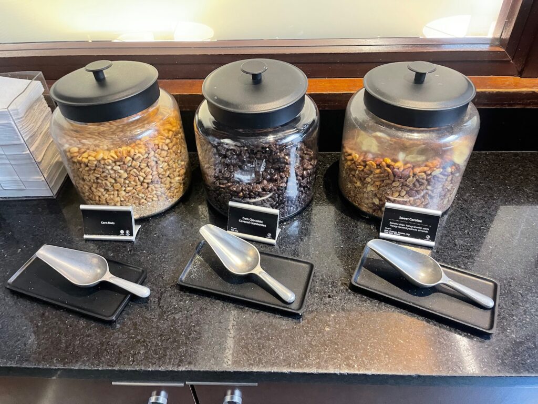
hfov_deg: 67.3
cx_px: 269
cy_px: 202
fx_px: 404
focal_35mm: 26
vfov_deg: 53.1
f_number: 1.6
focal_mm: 5.1
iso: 500
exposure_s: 1/30
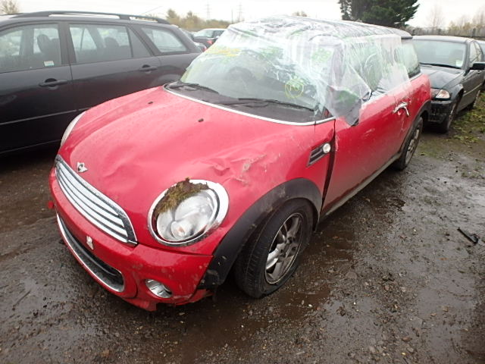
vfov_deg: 63.4
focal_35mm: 21
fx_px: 294
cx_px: 242
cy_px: 182
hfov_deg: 79.0
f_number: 3.5
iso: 160
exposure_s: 1/60
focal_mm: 3.7
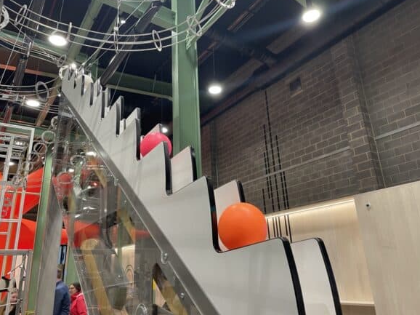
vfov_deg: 51.3
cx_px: 217
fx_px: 327
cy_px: 153
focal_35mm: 27
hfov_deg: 65.3
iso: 80
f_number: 1.6
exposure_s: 1/50
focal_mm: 4.2
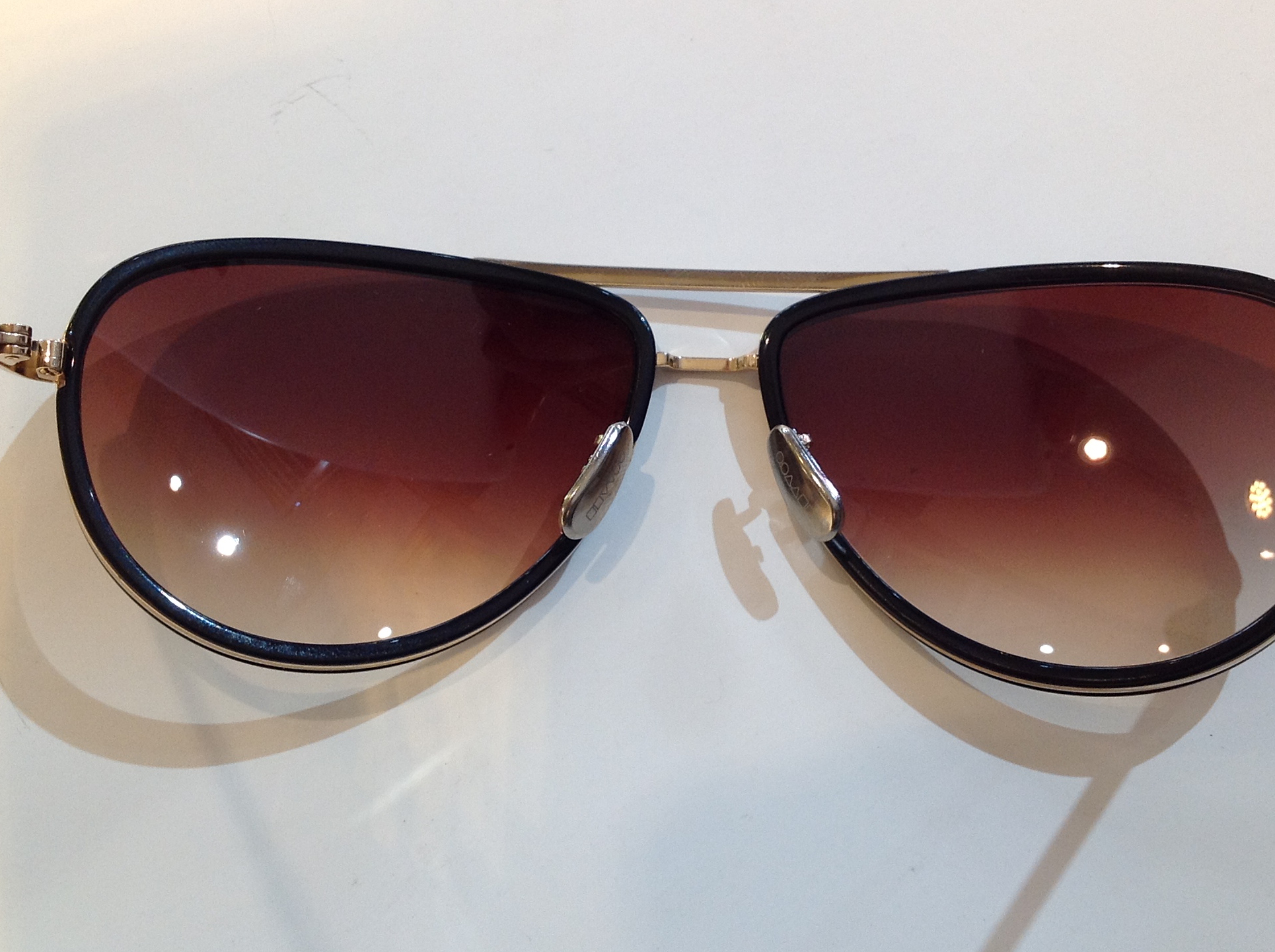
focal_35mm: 47
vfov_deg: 30.8
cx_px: 657
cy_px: 441
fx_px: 1729
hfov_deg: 40.5
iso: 100
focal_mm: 4.28
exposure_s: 1/33
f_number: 2.4
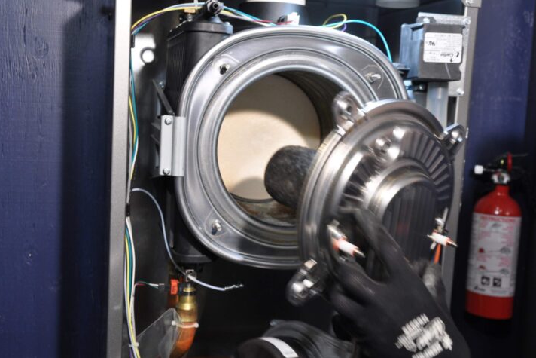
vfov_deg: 31.9
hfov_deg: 46.4
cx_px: 260
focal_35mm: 42
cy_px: 167
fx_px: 625
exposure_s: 1/15
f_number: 4
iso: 500
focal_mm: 26
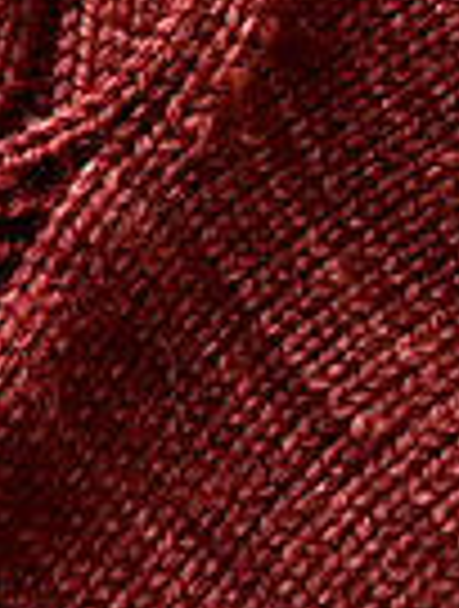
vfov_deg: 13.6
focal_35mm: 137
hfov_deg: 10.5
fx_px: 2411
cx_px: -238
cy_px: -257
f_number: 2.2
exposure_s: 1/30
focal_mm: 4.15
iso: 125
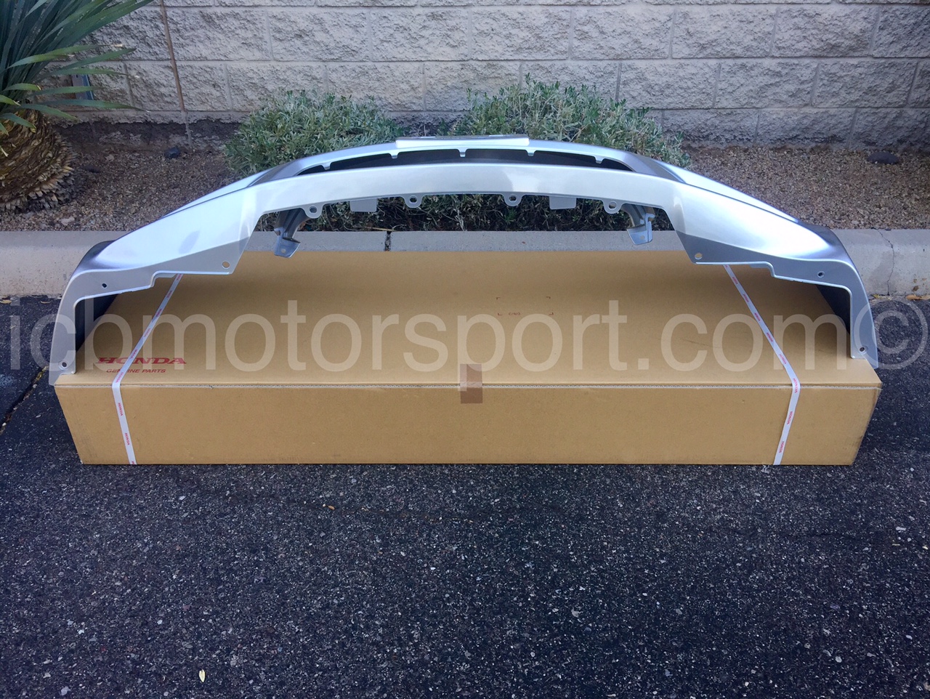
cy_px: 350
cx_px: 465
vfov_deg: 48.3
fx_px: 780
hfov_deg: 61.6
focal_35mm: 29
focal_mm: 4.15
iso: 40
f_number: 2.2
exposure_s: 1/120
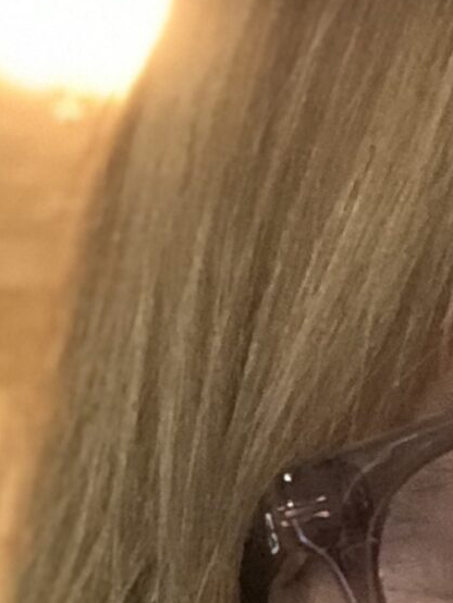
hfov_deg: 9.3
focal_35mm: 148
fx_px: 2580
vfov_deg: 13.2
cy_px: 579
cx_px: 941
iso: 200
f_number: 2.2
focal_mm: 2.87
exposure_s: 1/15
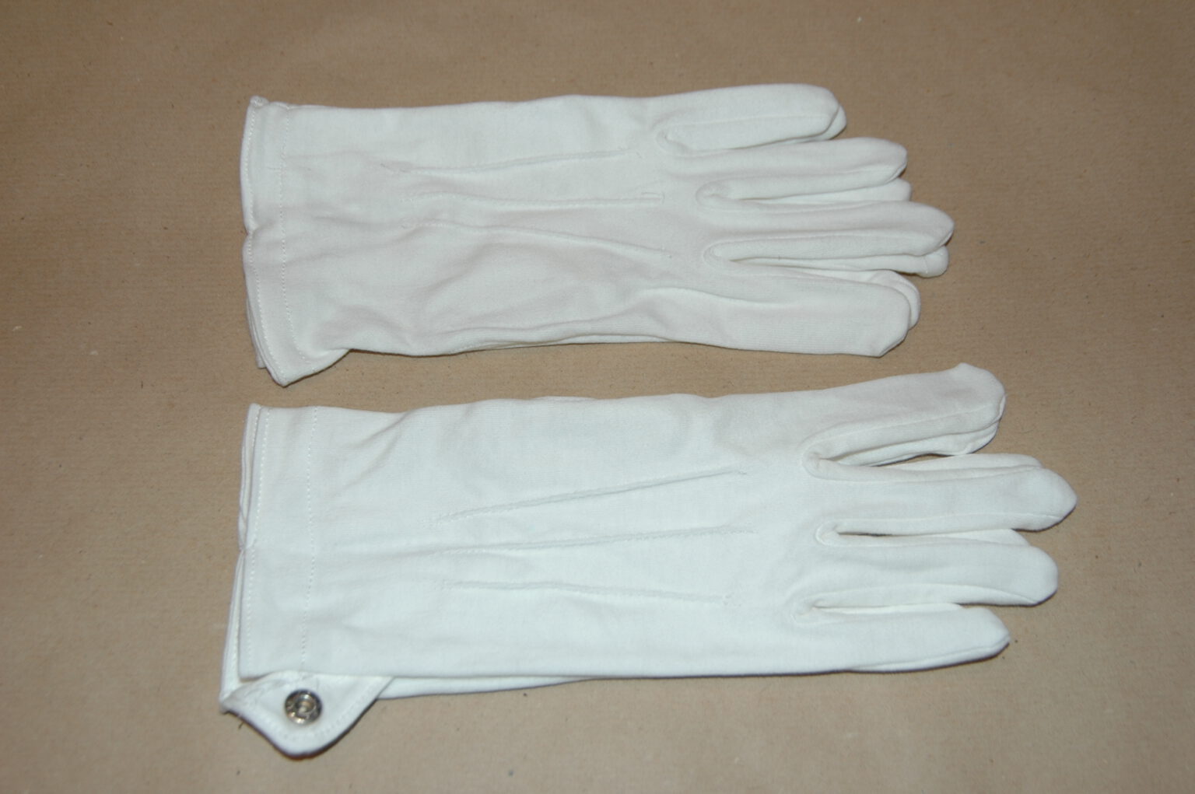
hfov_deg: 41.1
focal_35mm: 48
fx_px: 1592
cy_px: 397
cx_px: 598
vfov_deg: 28.0
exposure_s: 1/60
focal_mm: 32
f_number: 4
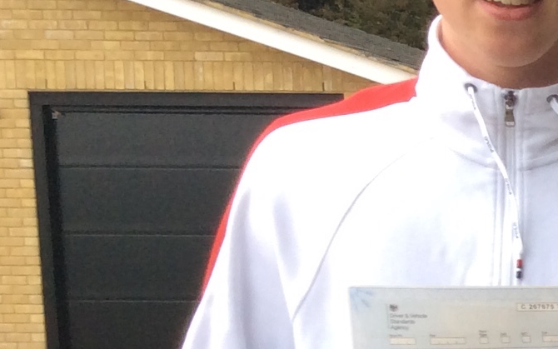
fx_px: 1992
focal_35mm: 131
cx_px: 1044
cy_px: 486
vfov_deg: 9.8
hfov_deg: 13.9
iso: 32
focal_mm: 3.3
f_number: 2.4
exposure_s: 1/176
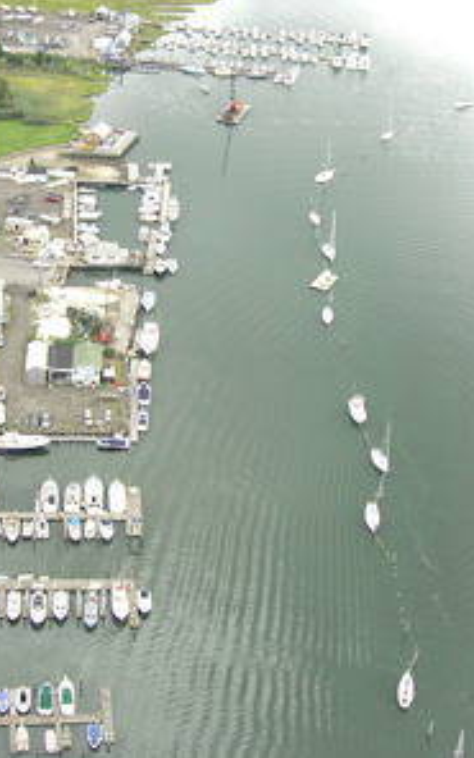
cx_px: 136
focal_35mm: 56
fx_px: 1157
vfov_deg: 36.3
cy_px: 376
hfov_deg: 23.0
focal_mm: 24
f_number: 4.8
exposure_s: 1/1000
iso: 400
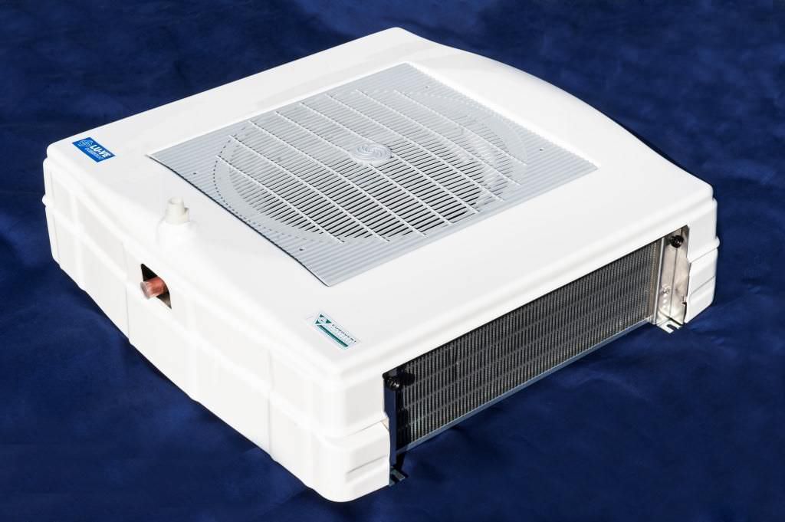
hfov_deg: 28.9
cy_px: 261
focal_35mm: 70
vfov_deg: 19.4
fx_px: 1525
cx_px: 392
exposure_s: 1/160
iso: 200
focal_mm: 70
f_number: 18
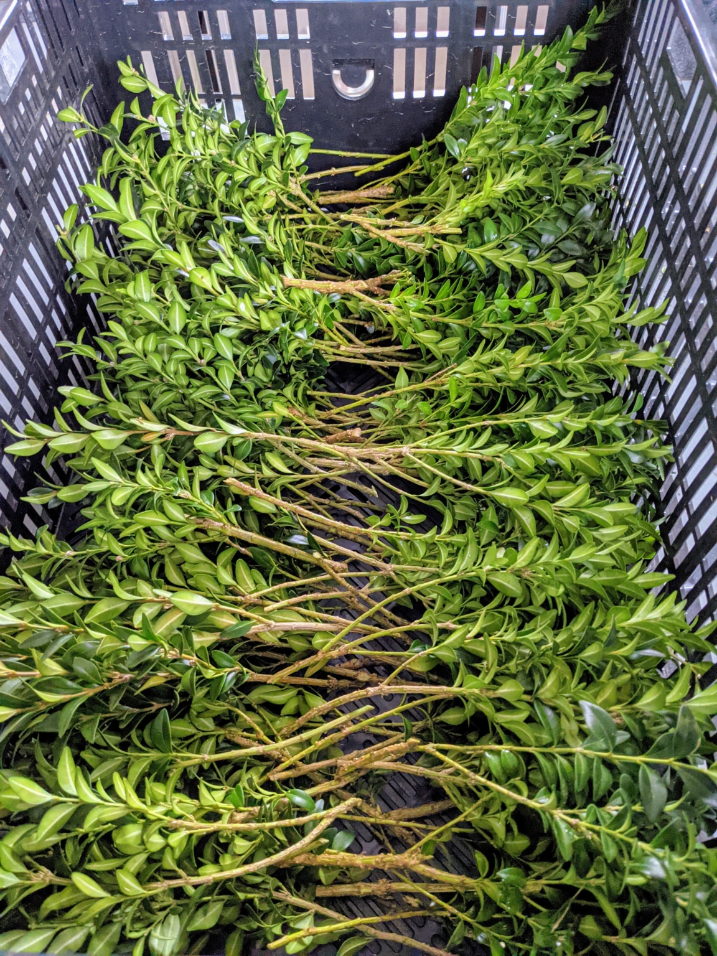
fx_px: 746
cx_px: 358
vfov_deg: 65.3
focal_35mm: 27
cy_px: 478
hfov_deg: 51.4
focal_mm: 4.38
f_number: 1.73
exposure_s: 1/27.2
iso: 443
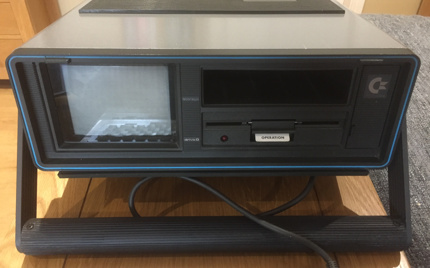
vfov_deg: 40.6
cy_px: 132
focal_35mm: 31
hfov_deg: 61.2
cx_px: 214
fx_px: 363
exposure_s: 1/17
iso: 250
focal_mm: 4.15
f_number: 2.2
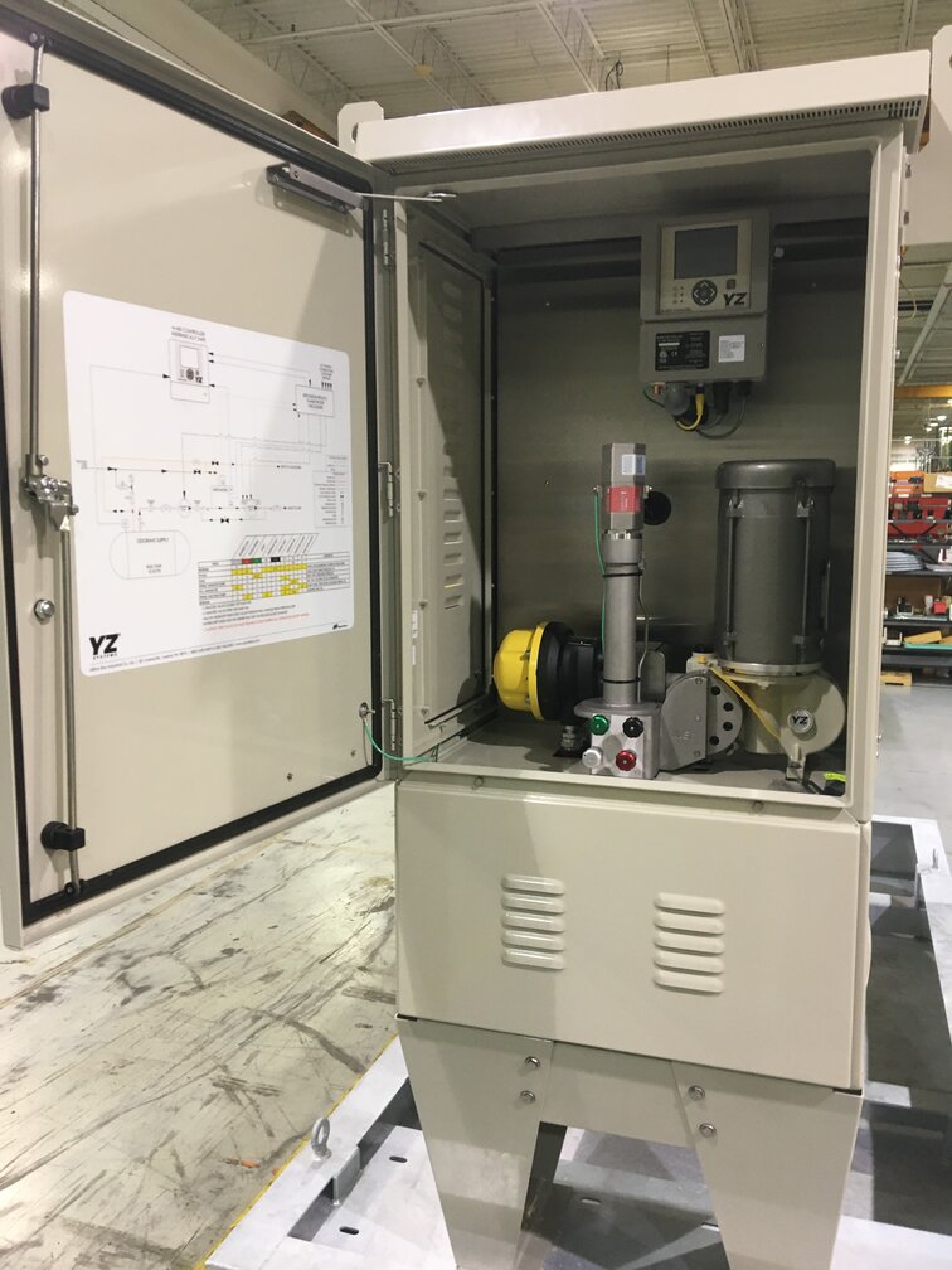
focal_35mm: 29
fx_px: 1063
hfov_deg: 48.2
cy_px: 635
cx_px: 476
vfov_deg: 61.7
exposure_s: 1/30
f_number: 2.2
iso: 100
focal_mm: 4.15
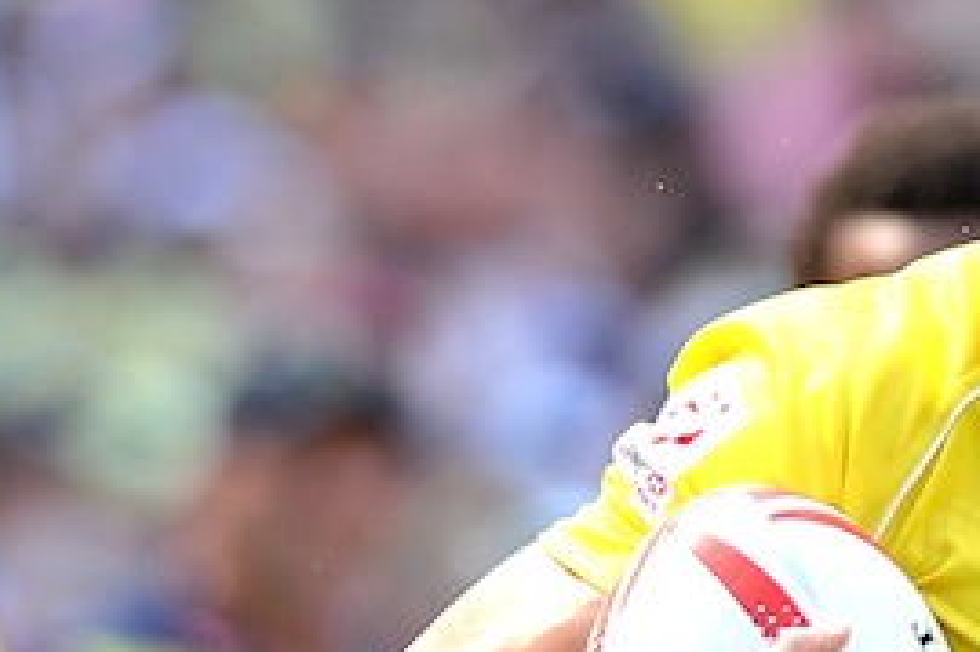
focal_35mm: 1488
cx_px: 1140
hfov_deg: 1.4
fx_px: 40480
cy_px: 916
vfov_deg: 0.9
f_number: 4
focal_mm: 400
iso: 400
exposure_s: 1/1000
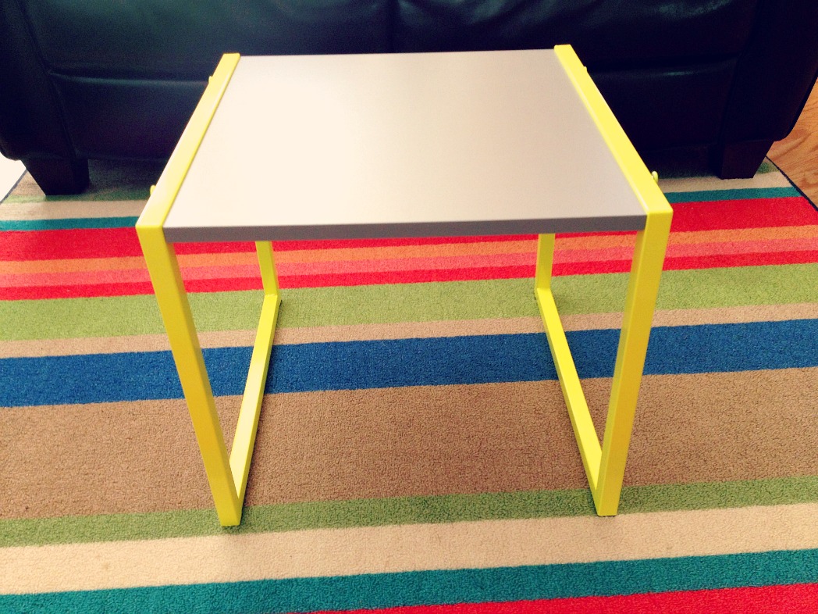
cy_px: 307
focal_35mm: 35
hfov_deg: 52.6
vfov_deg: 40.7
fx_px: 827
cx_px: 409
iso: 80
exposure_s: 1/20
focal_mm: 4.28
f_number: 2.4
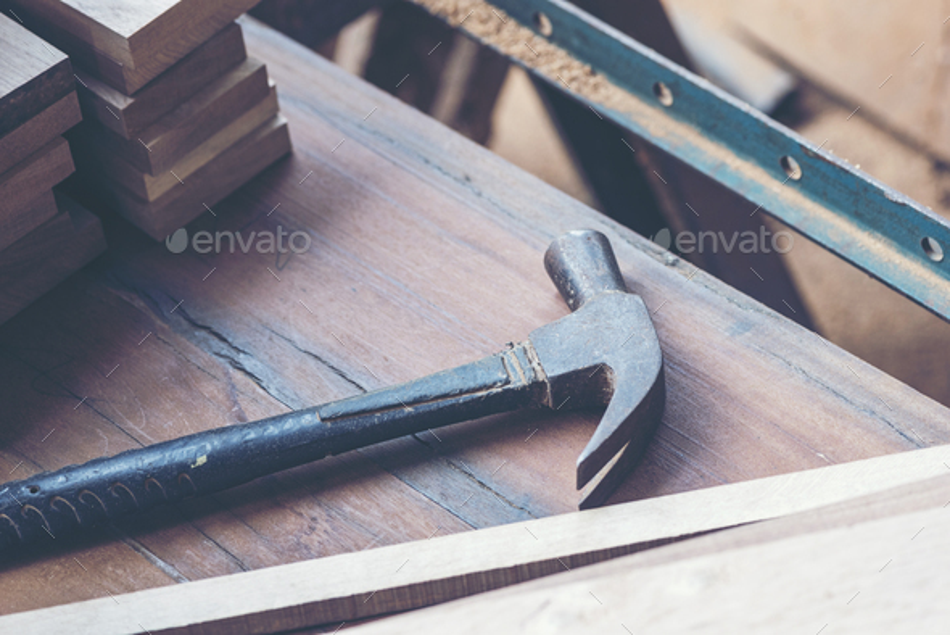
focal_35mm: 105
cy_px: 318
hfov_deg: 19.4
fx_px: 2772
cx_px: 475
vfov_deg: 13.1
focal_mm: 105
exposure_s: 1/100
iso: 320
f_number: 5.6
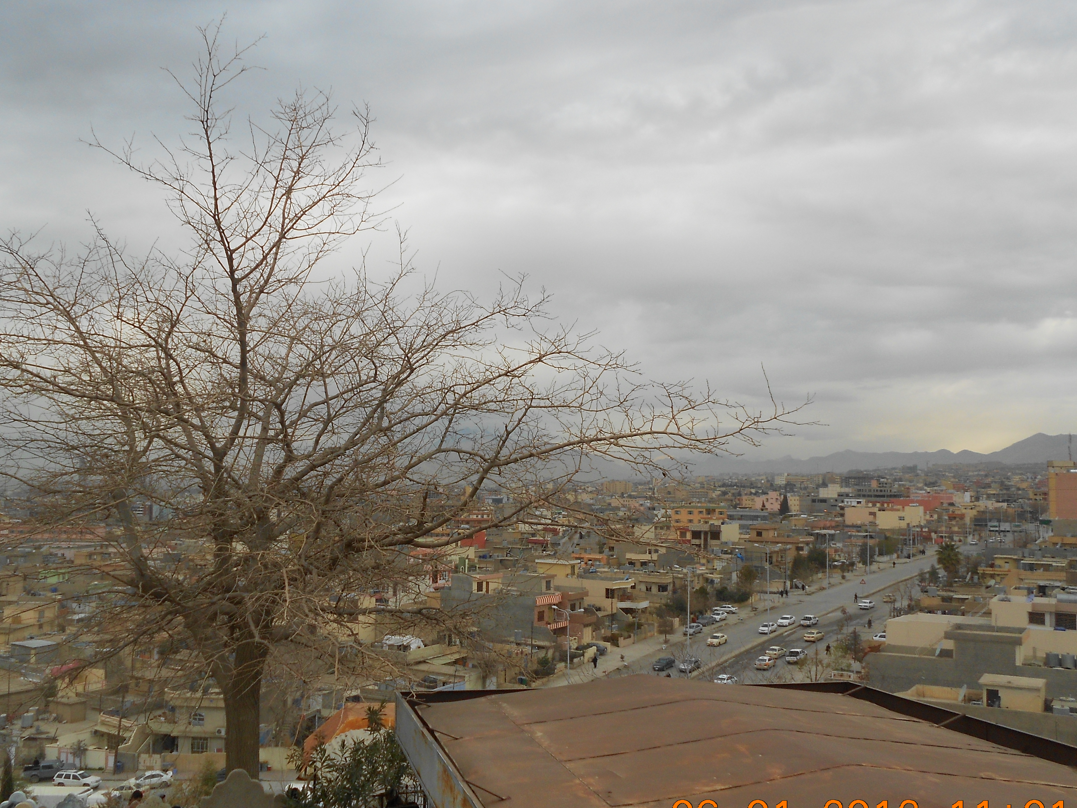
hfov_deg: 53.9
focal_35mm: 34
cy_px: 436
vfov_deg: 41.8
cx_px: 492
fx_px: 1058
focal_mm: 5.1
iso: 80
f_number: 3.4
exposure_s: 1/640
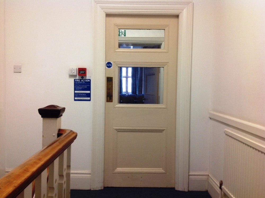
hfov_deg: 52.7
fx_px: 268
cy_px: 99
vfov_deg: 40.6
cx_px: 132
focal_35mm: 35
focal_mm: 4.28
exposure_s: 1/20
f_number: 2.4
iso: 64
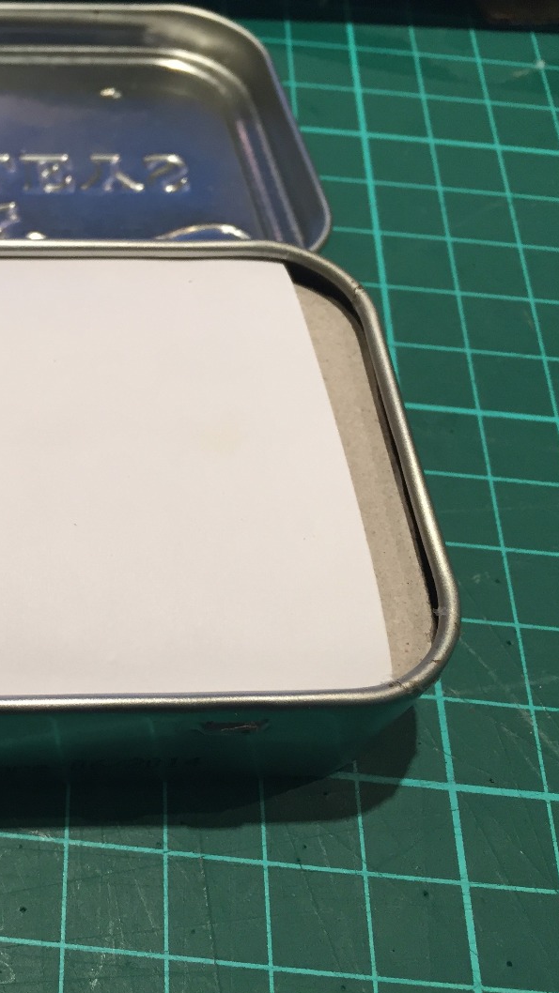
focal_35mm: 43
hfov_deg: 25.7
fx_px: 1133
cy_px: 492
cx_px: -51
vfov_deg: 47.4
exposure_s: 1/33
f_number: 2.2
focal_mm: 4.15
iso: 80
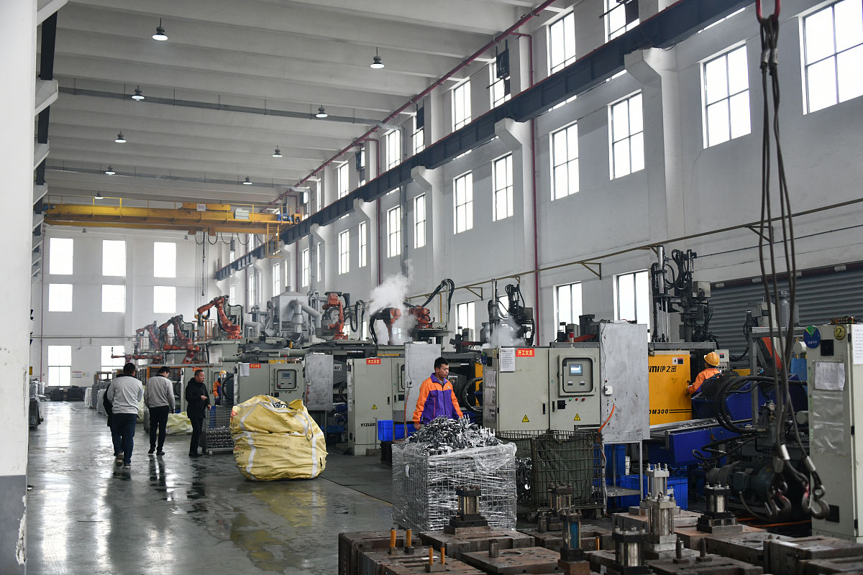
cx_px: 432
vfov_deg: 31.9
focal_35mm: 42
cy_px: 288
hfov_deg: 46.4
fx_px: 1007
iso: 1250
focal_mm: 42
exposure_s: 1/160
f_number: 4
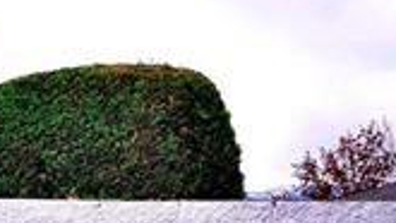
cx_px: -305
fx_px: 1282
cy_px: 288
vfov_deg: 9.8
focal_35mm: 122
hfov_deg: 15.3
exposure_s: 1/100
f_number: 11
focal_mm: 20
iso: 200
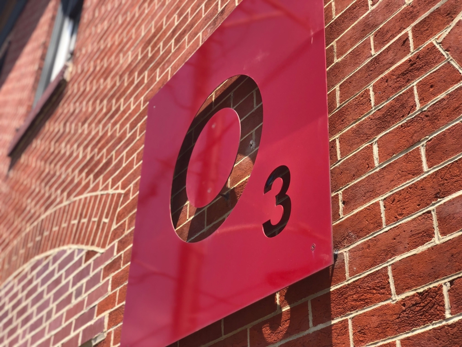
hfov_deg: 36.8
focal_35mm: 52
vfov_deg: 28.0
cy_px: 174
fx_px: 694
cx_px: 231
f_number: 2.4
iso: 16
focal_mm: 6
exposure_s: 1/414
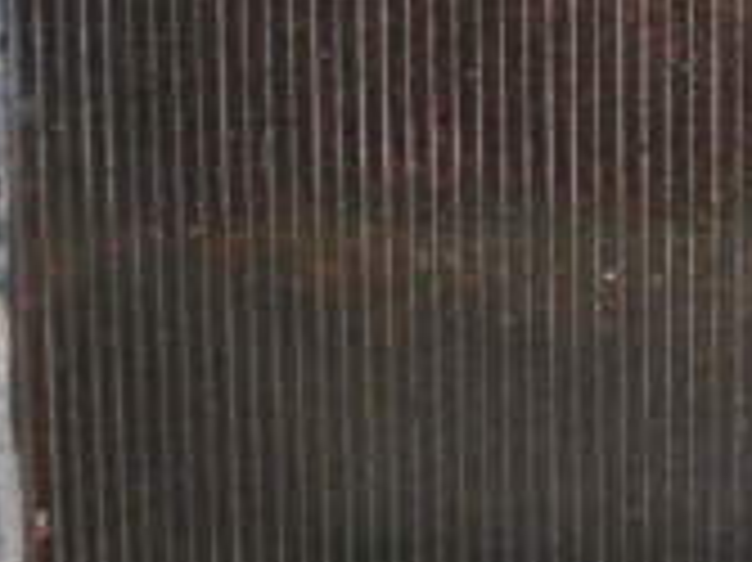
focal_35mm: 138
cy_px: -193
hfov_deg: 13.9
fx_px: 2996
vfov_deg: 10.5
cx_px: 914
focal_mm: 6.3
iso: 200
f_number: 2.8
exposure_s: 1/30
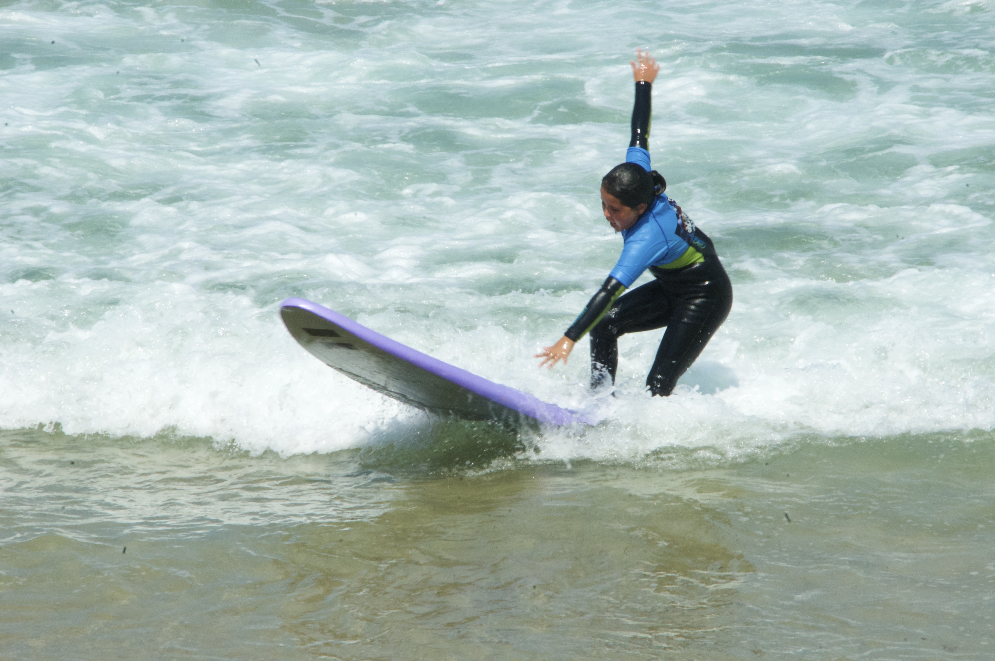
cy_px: 330
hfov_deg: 3.4
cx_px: 498
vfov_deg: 2.3
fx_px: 16563
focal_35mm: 600
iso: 1000
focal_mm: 400
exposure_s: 1/160
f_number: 40
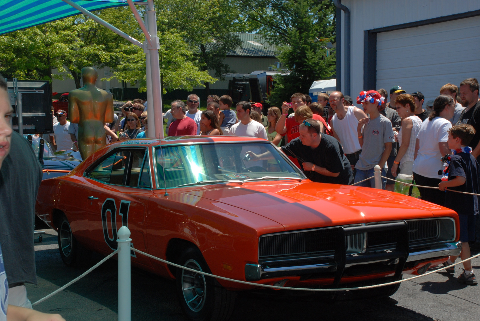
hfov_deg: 33.4
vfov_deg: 22.7
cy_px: 160
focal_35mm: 60
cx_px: 240
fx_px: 801
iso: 400
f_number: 18
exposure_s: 1/200
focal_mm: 40
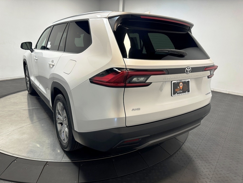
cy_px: 92
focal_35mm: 24
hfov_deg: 71.6
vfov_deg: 56.8
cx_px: 122
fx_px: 168
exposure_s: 1/60
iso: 250
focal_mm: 6.86
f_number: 1.78
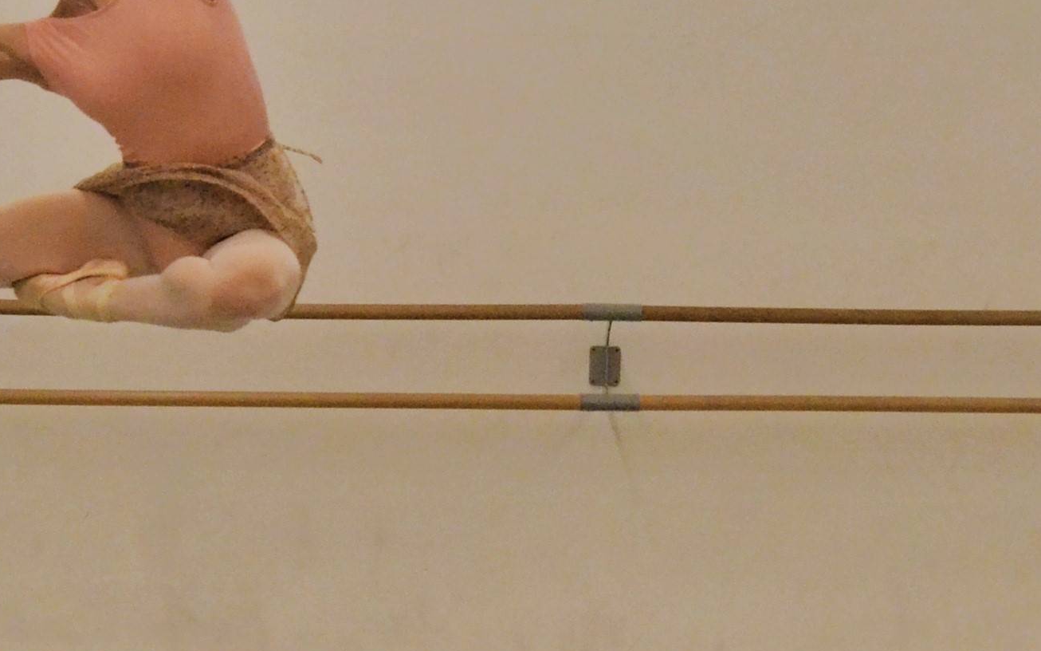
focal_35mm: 151
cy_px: 381
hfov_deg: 13.8
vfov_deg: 8.7
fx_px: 4284
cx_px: 372
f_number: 4
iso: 2200
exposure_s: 1/500
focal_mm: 28
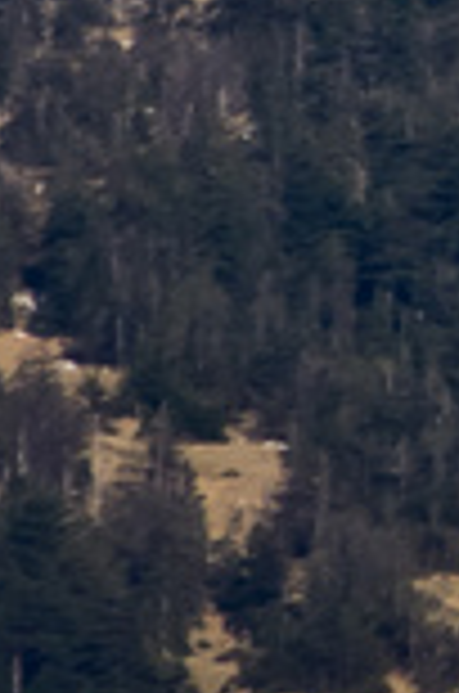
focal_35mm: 3156
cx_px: 1438
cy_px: -554
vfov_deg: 0.7
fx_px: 60627
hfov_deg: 0.4
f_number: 18
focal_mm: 300
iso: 320
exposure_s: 1/160
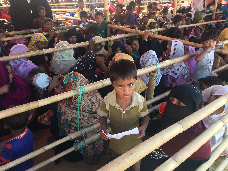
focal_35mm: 29
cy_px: 86
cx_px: 114
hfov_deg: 61.7
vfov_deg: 48.2
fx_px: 191
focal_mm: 4.15
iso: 50
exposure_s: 1/100
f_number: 2.2
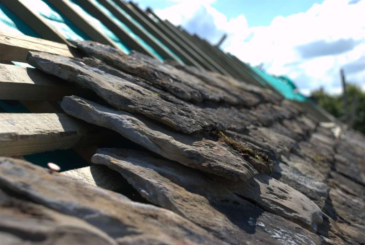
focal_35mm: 72
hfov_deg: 28.0
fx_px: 731
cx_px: 182
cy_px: 122
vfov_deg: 19.0
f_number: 7.1
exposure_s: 1/250
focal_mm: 48
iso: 100
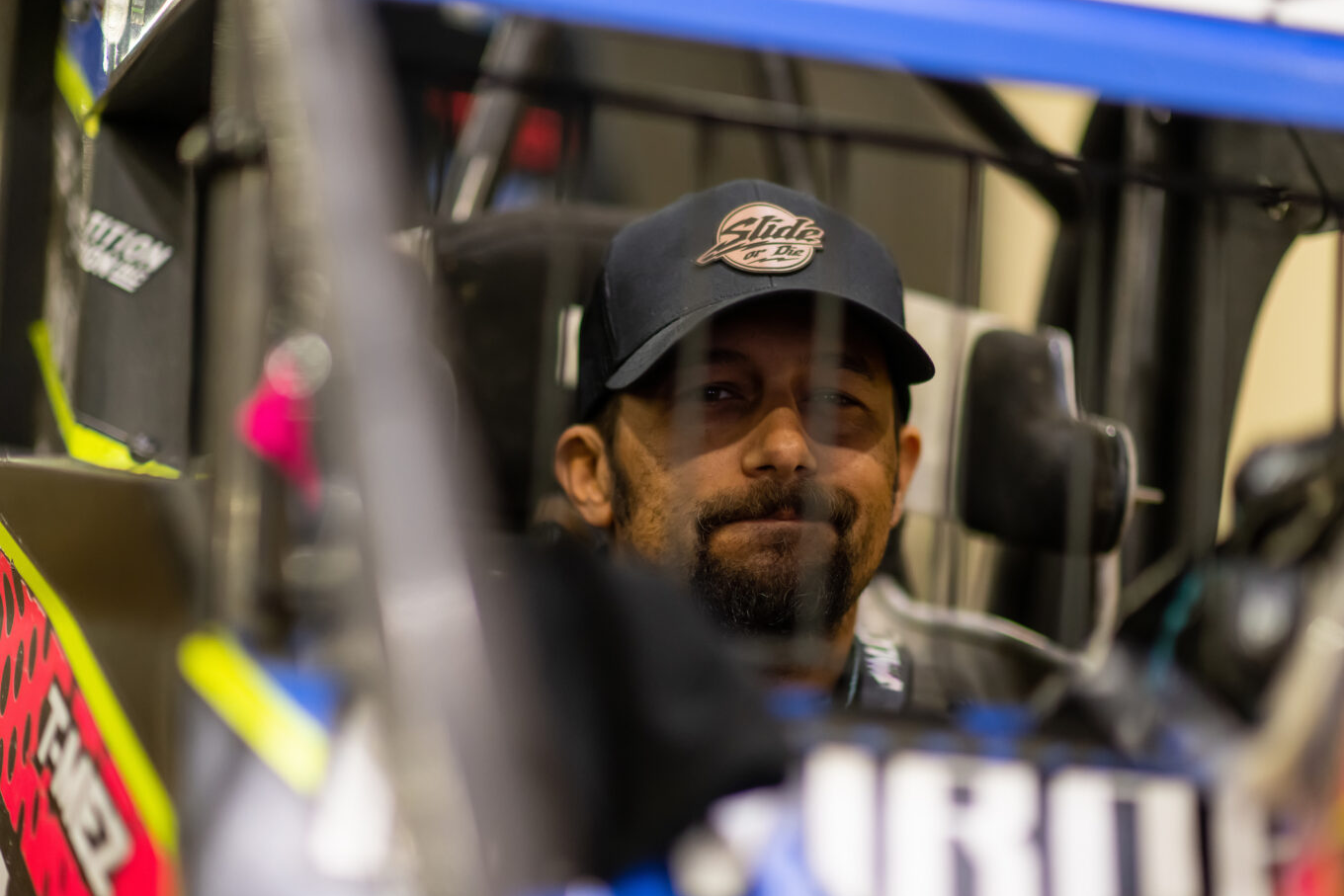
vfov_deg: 14.3
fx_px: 3584
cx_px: 719
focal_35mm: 96
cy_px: 504
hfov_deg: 21.2
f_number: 1.4
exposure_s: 1/320
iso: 1600
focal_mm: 85
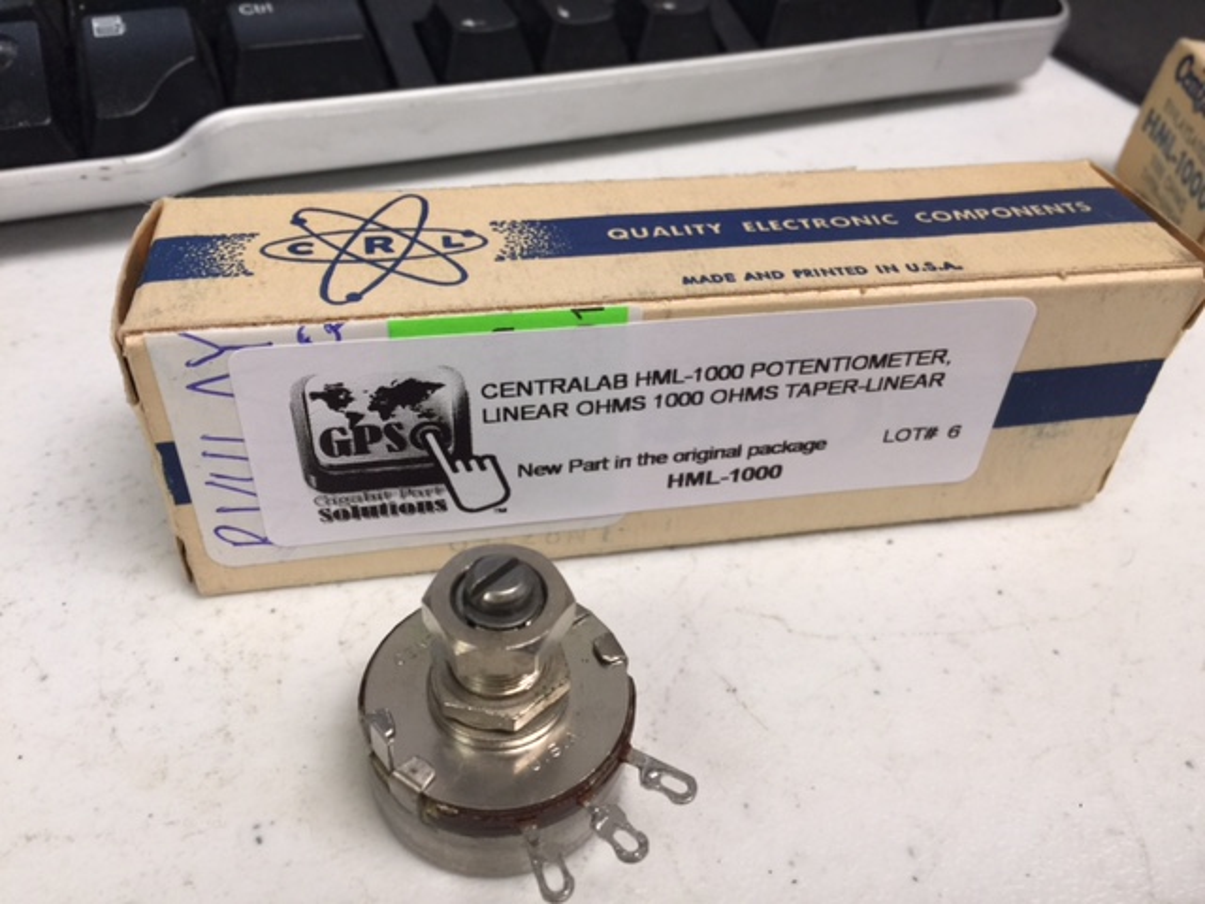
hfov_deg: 61.7
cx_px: 602
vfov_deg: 48.2
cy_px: 452
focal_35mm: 29
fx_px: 1010
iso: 40
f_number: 2.2
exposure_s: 1/30
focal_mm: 4.15
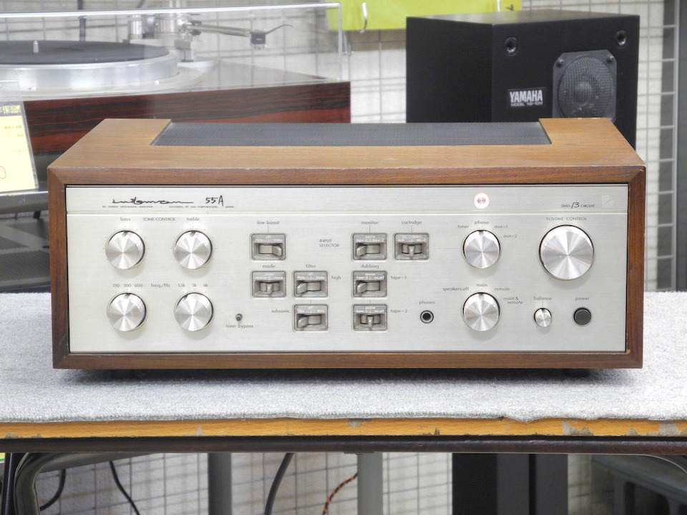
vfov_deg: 12.5
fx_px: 2362
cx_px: 344
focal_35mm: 119
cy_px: 258
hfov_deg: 16.6
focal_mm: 25.4
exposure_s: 1/9.8
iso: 400
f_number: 4.5
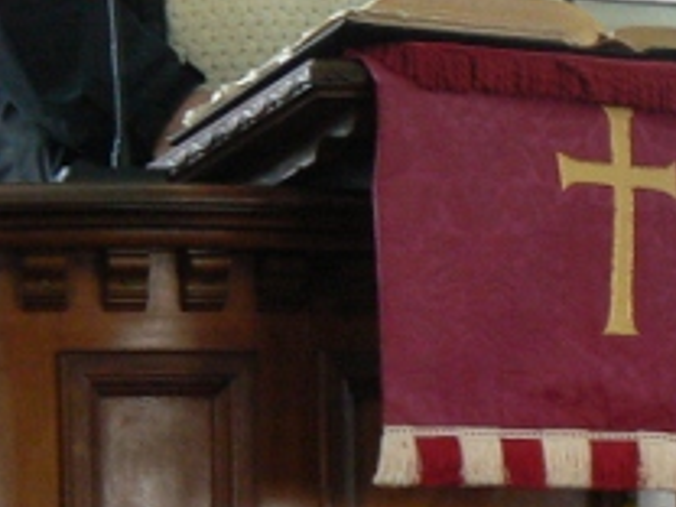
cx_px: 211
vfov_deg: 6.0
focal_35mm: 246
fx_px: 4804
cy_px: -16
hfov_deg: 8.0
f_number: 3.2
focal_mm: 13.4
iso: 200
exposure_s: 1/25
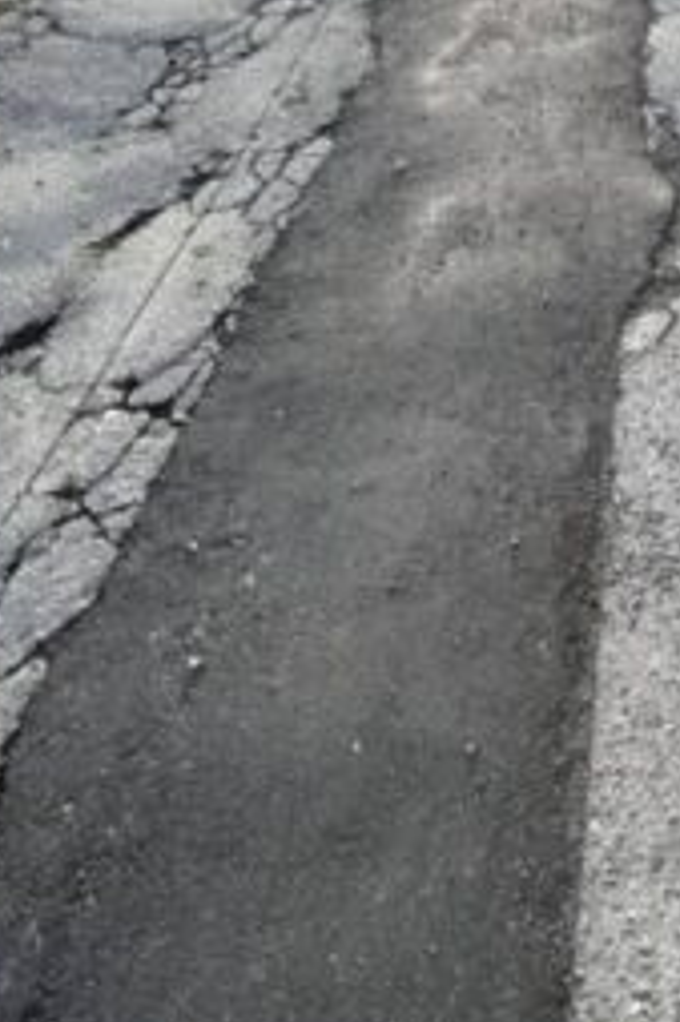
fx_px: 908
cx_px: 781
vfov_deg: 53.7
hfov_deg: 34.4
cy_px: 165
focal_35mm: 32
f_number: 1.8
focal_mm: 1.57
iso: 32
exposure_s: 1/147
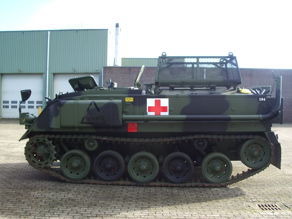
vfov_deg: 37.7
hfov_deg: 49.0
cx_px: 146
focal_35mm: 38
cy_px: 110
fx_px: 321
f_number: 4.3
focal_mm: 5.8
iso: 50
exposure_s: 1/80
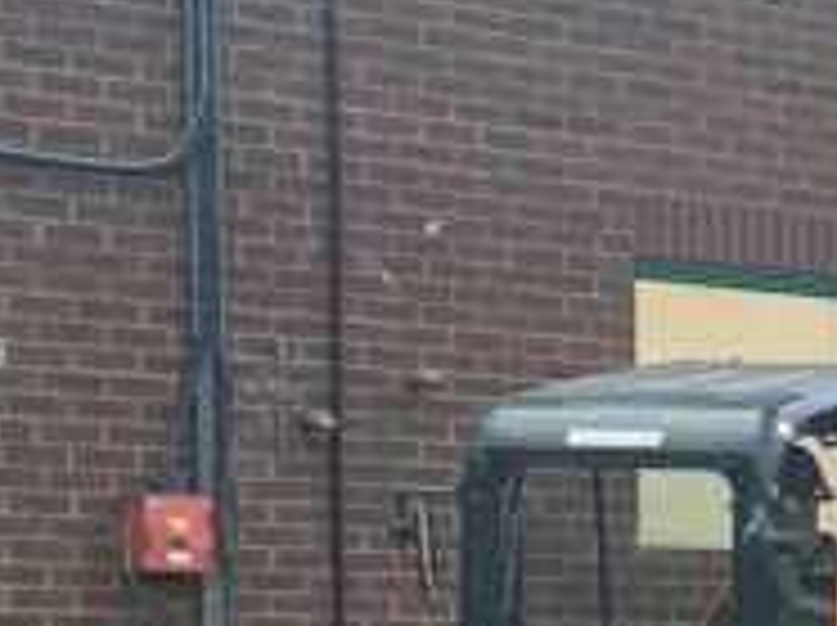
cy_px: 1270
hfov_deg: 11.4
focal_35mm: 160
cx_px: 1534
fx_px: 3864
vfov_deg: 8.7
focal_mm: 4.15
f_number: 2.2
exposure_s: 1/403
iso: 25
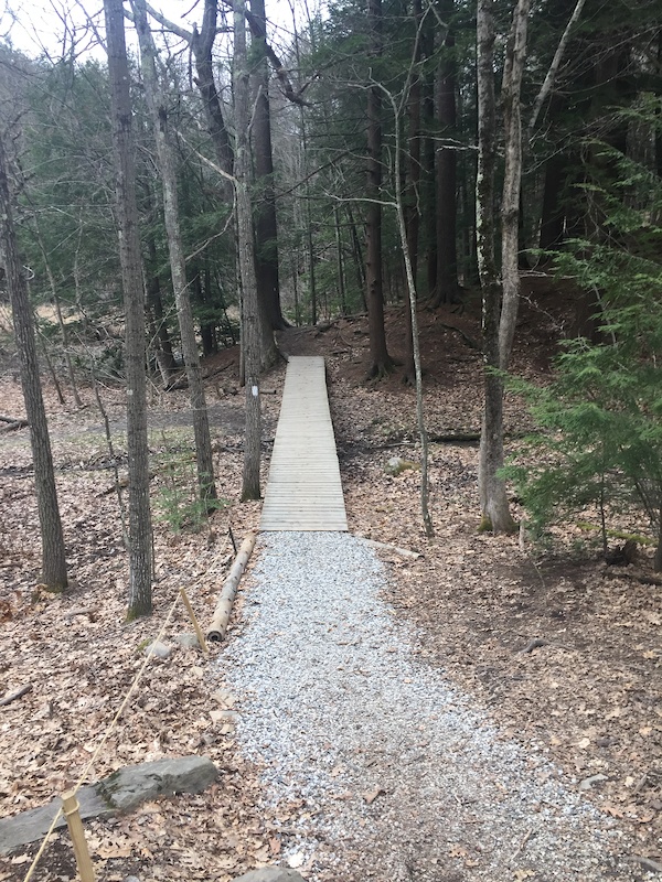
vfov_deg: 61.7
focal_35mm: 29
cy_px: 441
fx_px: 739
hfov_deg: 48.2
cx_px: 331
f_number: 2.2
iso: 50
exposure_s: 1/120
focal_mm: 4.15
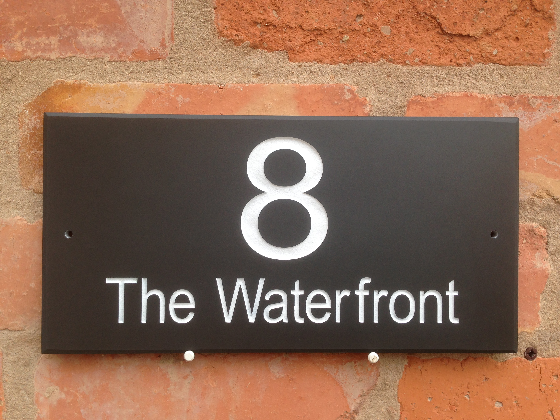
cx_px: 280
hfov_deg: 55.4
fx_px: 534
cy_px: 210
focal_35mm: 33
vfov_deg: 42.9
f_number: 2.4
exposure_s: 1/291
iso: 50
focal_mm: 4.12
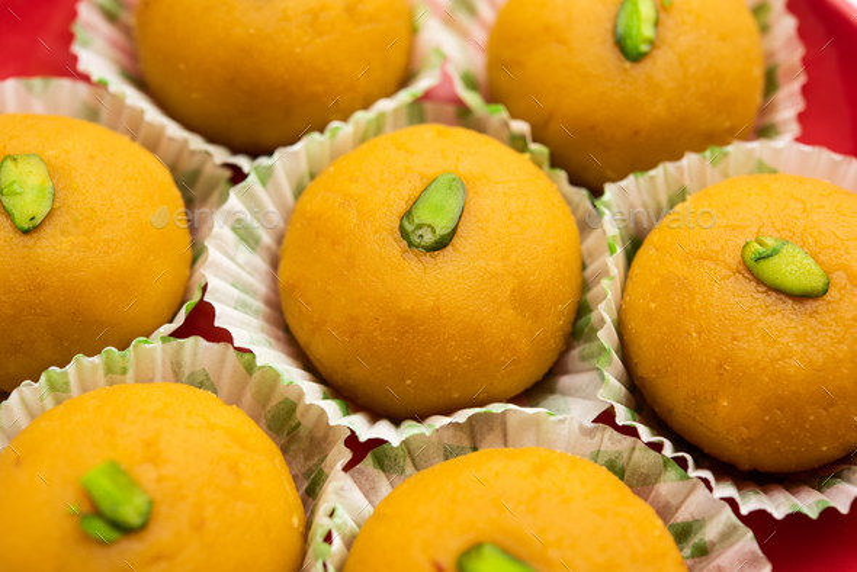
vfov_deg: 22.6
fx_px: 1429
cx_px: 428
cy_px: 286
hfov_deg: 33.4
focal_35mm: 60
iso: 100
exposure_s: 1/125
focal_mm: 60
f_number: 6.3
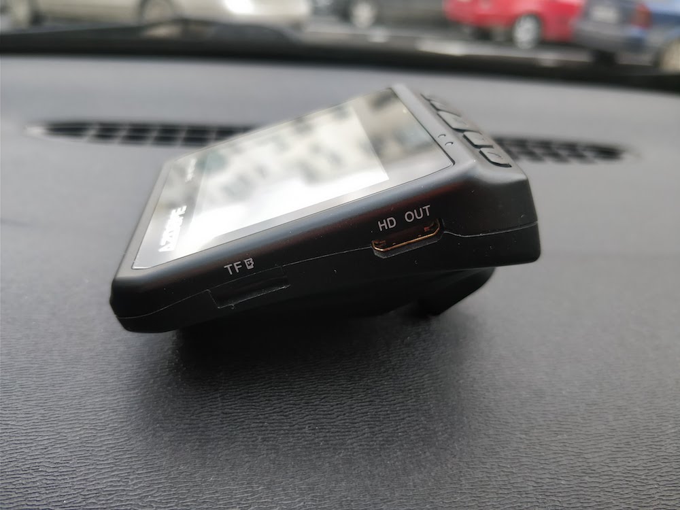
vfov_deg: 56.8
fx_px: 471
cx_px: 340
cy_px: 255
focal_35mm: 24
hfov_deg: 71.6
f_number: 1.7
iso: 500
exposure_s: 1/50
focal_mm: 4.1
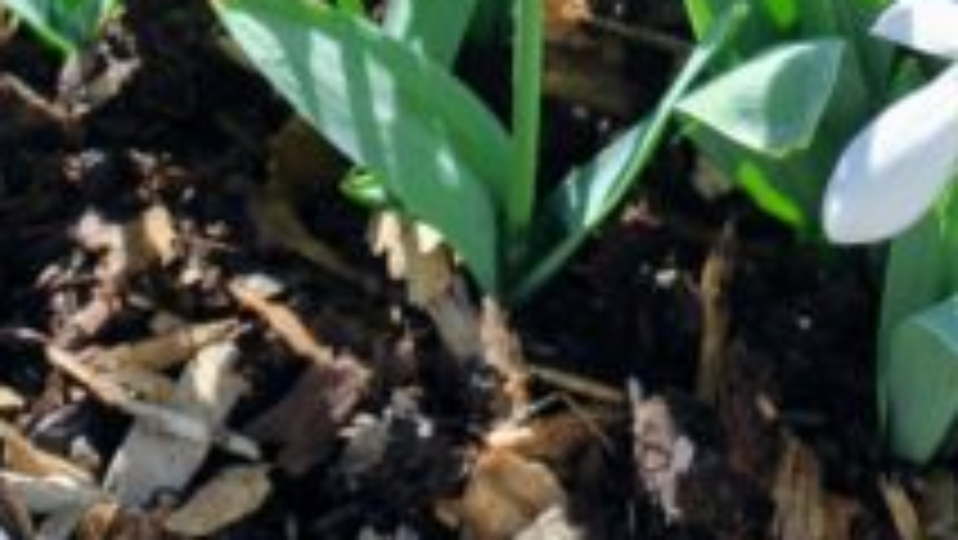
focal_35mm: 389
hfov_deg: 5.5
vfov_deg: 3.1
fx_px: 9885
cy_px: -459
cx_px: 675
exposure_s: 1/400
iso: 100
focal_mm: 38.5
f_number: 5
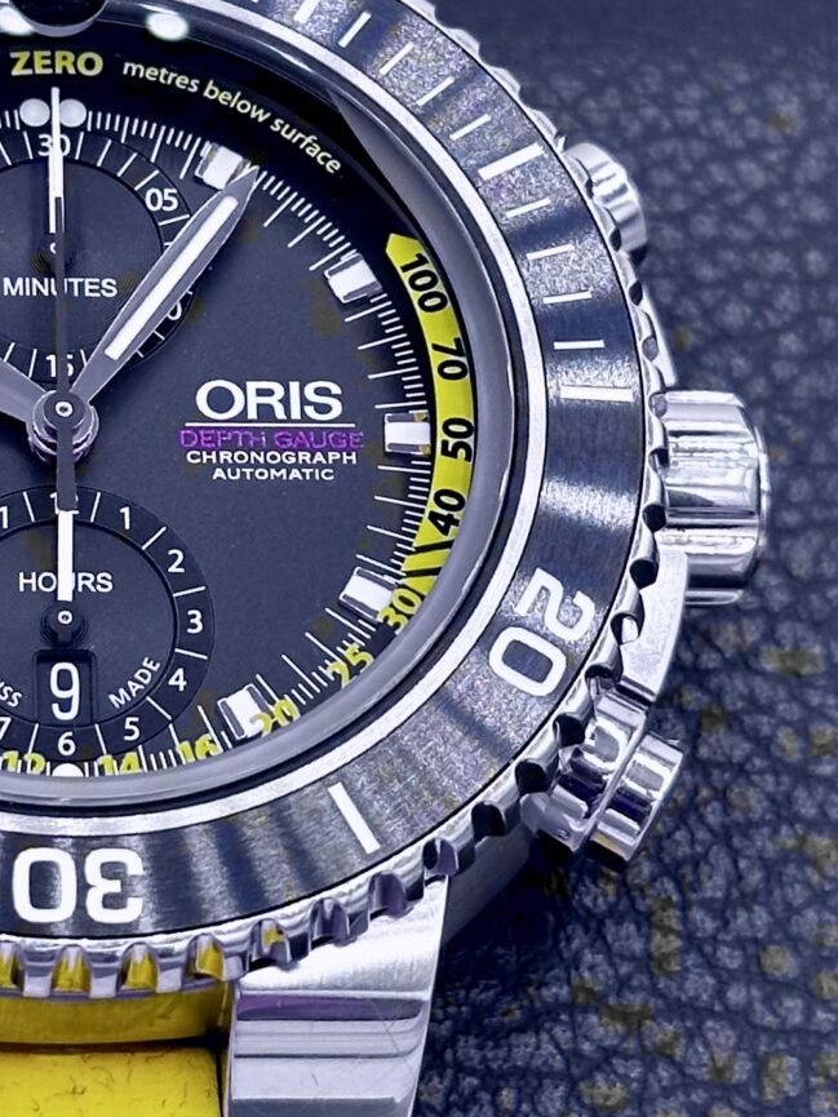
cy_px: 342
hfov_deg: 10.4
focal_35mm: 142
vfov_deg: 13.9
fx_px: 4582
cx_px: 10
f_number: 1.78
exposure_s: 1/280
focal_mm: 6.86
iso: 64
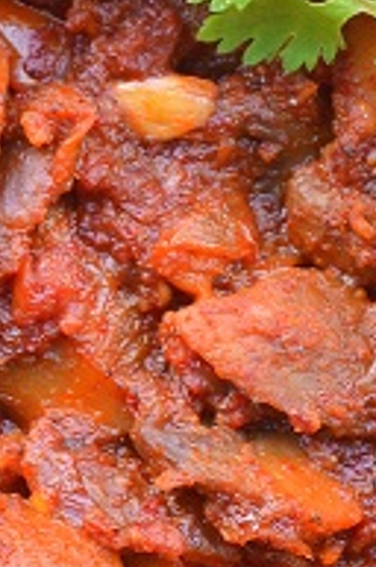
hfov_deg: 5.4
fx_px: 3992
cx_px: 50
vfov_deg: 8.0
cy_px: -122
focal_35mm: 254
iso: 400
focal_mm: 29
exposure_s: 1/30
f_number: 5.6
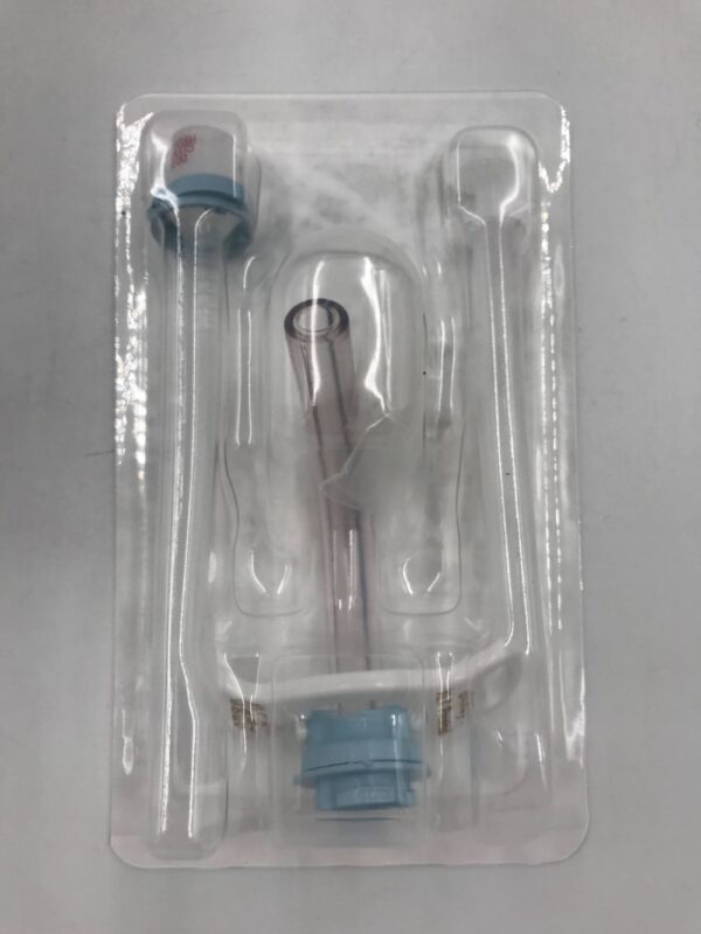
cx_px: 350
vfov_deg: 63.4
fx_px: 756
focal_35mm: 28
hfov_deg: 49.7
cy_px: 467
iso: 20
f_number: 1.8
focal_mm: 3.99
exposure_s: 1/245
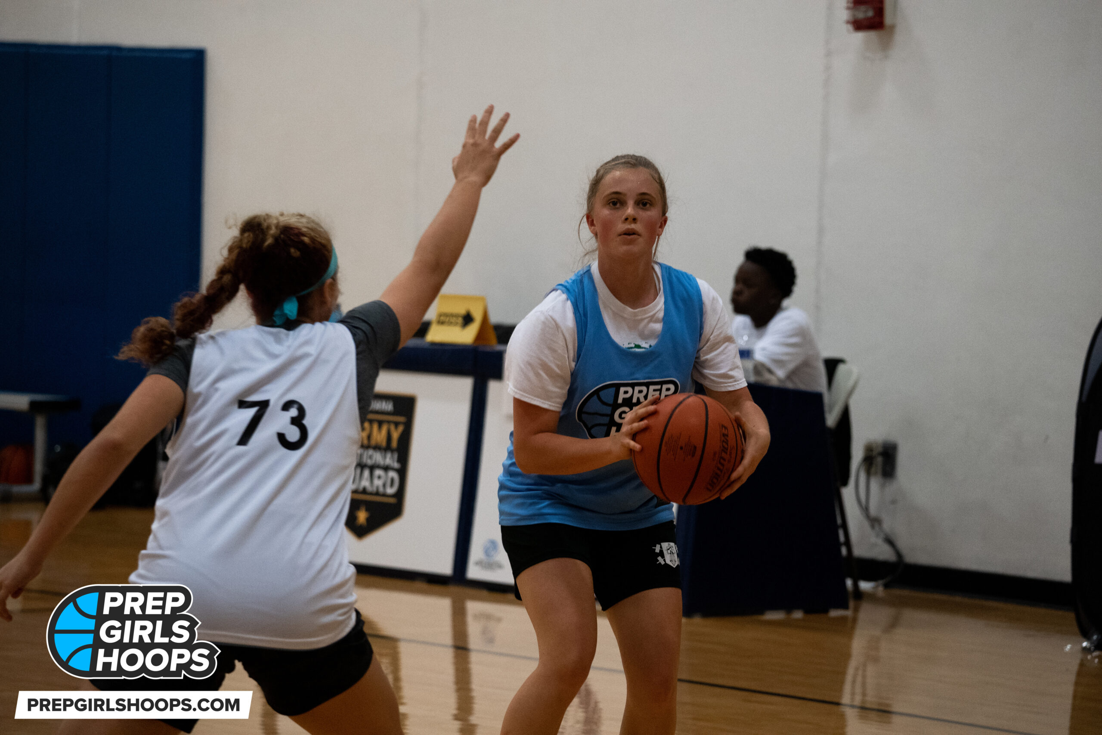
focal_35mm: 172
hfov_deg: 12.0
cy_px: 368
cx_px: 551
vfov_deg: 8.0
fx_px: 5256
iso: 6400
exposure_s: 1/320
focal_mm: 171.7
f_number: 5.6
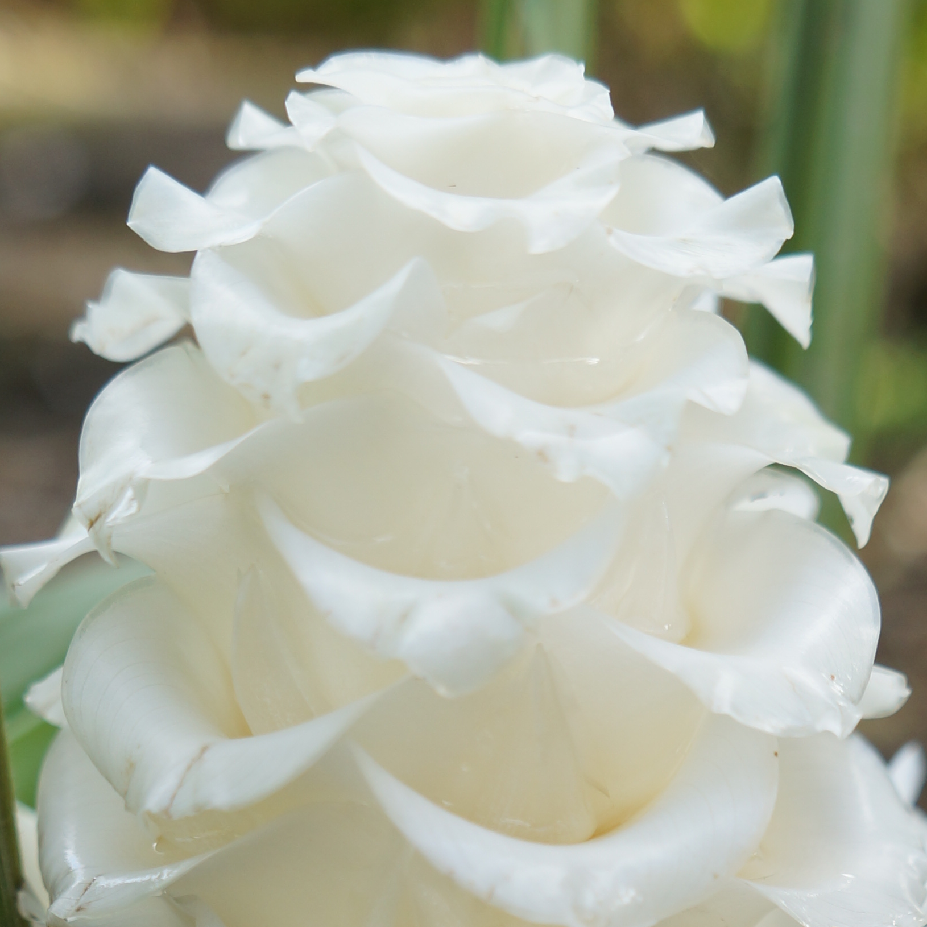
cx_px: 453
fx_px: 2675
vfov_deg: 19.0
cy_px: 967
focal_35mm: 88
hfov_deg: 19.7
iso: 200
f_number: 4.5
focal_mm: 23
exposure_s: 1/200
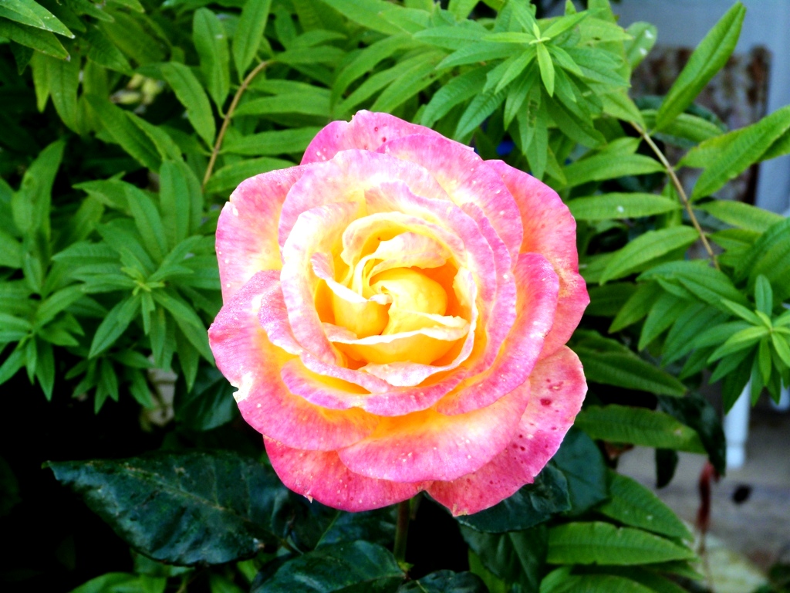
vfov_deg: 21.6
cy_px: 296
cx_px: 395
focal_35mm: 68
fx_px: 1552
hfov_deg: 28.6
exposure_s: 1/125
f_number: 3.6
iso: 100
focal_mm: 12.1
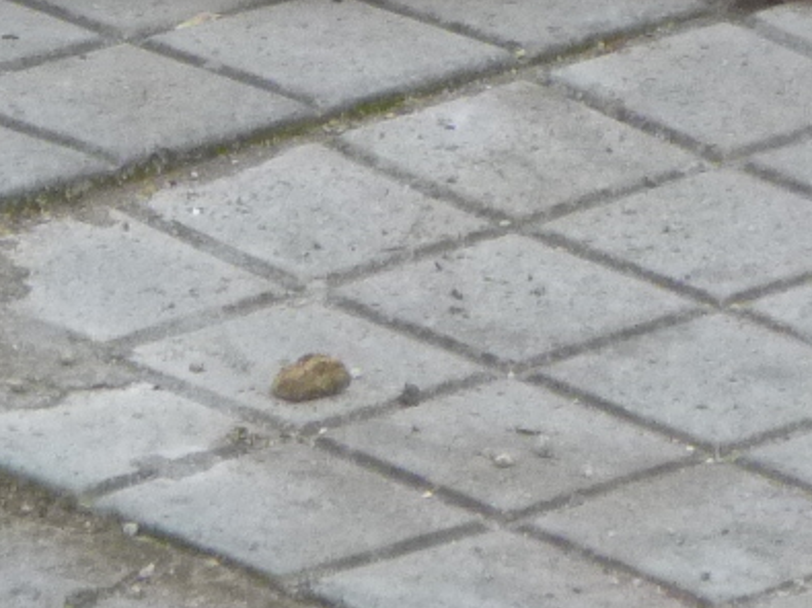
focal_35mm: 1017
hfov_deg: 2.0
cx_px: 210
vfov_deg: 1.5
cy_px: -452
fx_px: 23849
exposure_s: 1/200
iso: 250
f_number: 5.7
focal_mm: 35
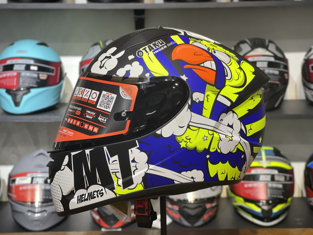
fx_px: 579
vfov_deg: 22.9
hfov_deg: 30.3
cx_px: 156
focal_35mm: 64
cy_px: 118
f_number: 2.2
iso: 200
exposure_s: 1/40
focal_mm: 7.5
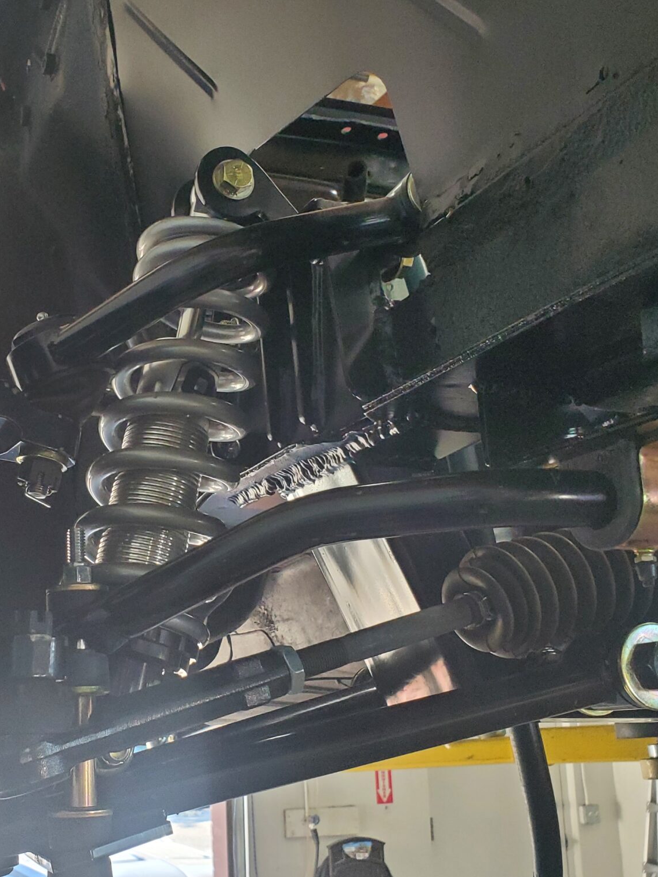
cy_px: 435
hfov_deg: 32.2
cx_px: 156
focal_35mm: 44
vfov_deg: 42.9
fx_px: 1115
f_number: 2.4
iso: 250
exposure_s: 1/120
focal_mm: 4.3
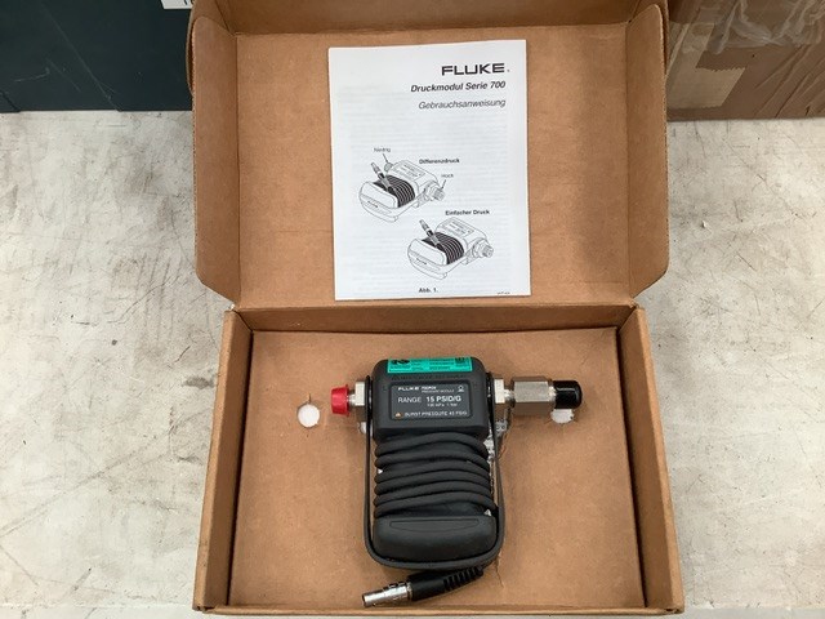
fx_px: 739
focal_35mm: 31
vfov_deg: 45.4
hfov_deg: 58.4
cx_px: 412
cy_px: 310
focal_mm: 3.3
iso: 80
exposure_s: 1/100
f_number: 2.4
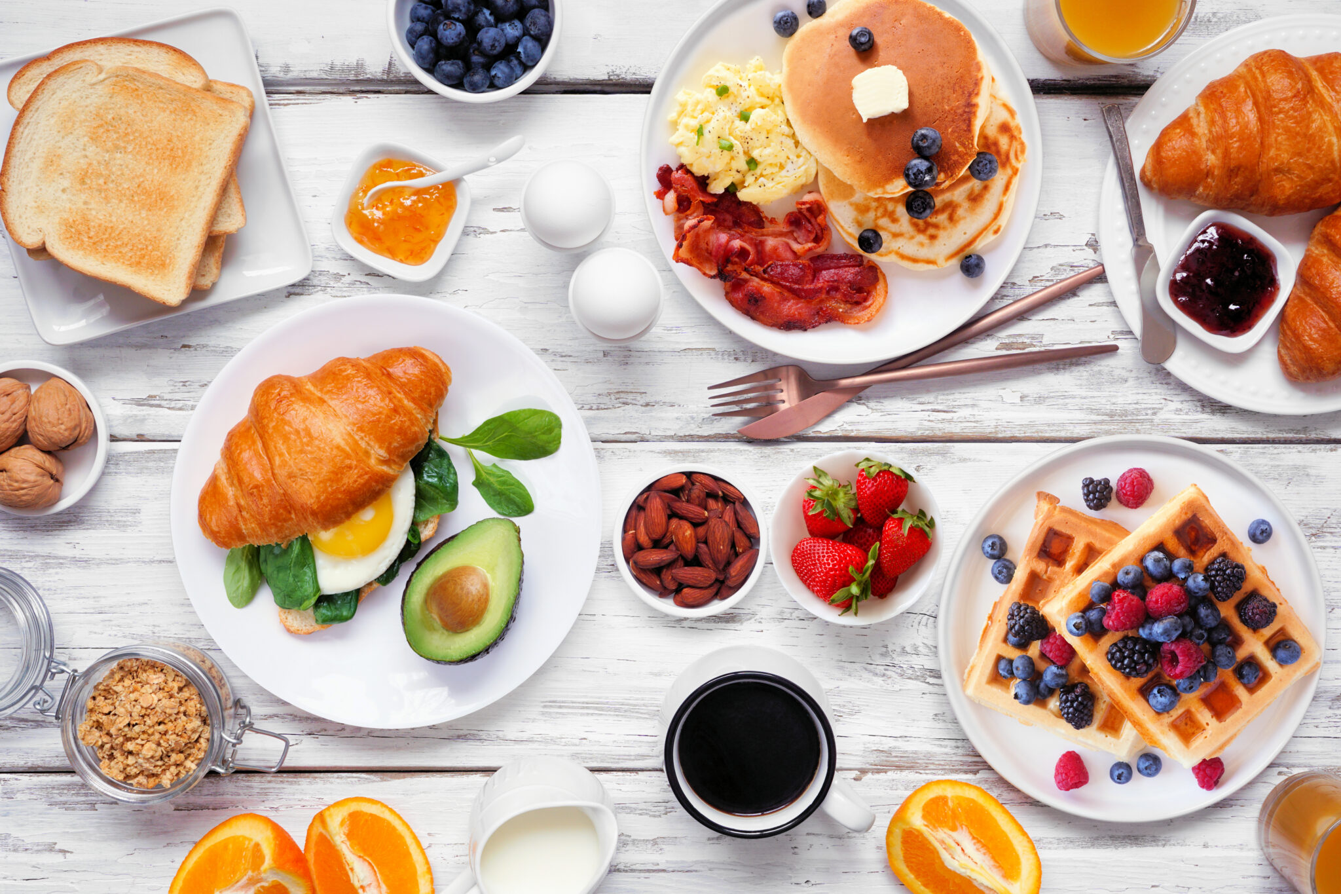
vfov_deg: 31.9
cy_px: 447
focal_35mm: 42
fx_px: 1564
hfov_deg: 46.4
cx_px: 670
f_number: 14
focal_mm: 28
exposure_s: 1.6
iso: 100
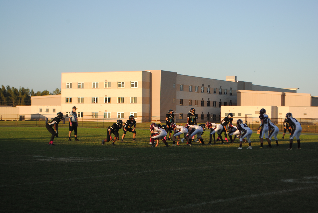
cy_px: 106
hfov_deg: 27.0
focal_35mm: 75
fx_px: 663
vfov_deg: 18.2
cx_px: 159
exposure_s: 1/200
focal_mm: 50
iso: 100
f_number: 7.1
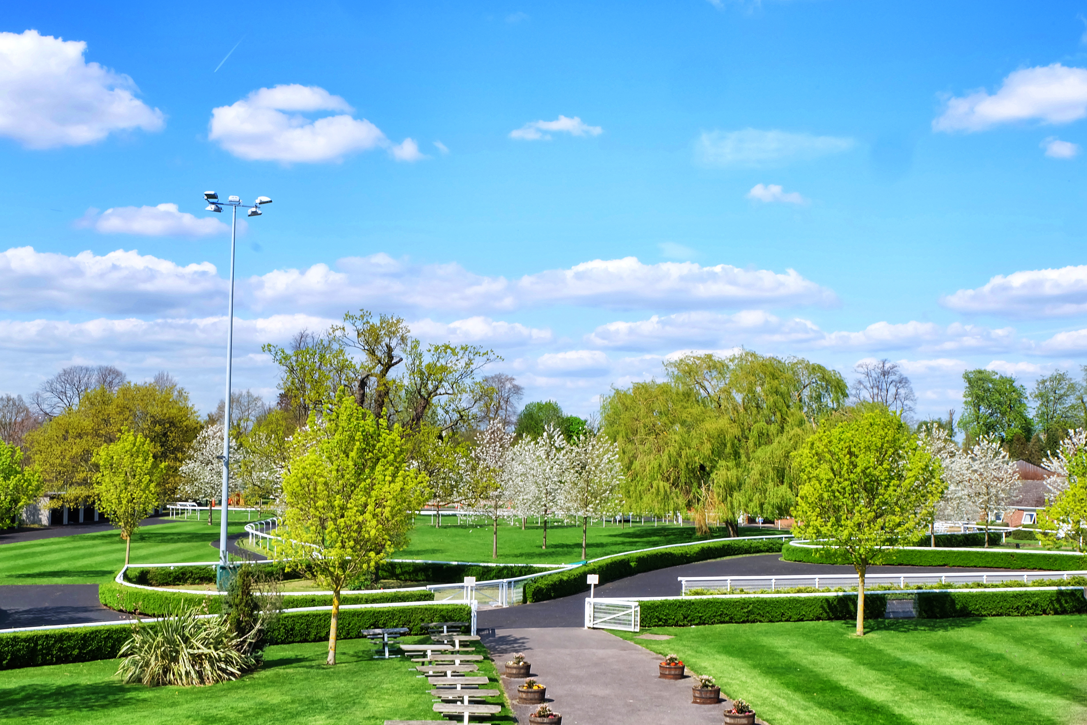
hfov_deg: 46.4
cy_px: 362
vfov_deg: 31.9
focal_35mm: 42
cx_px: 544
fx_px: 1268
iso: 400
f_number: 20
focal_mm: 28.2
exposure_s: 1/80
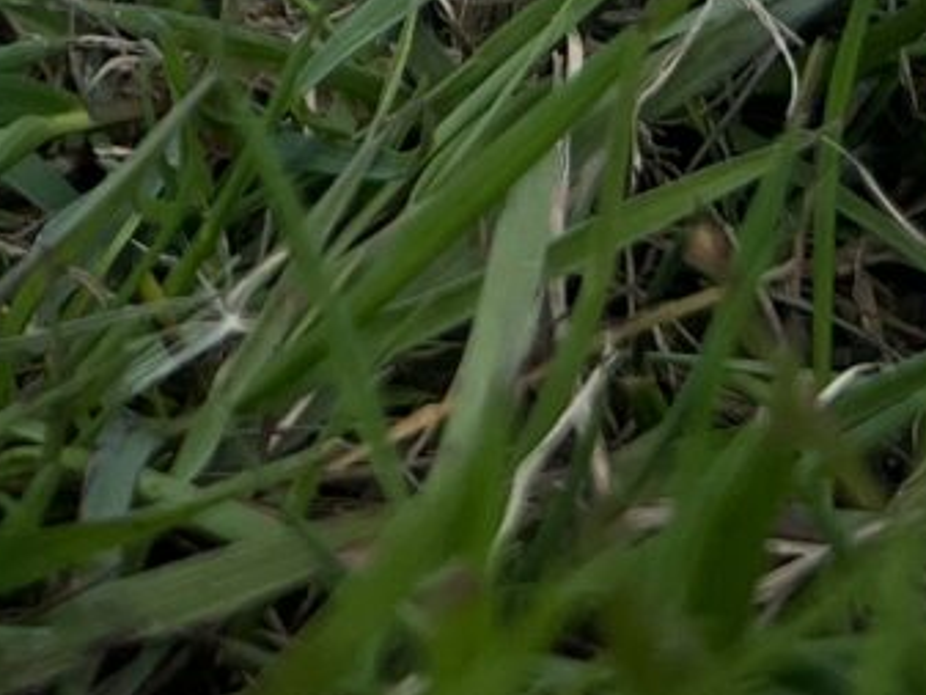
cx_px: -879
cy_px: -1395
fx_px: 4228
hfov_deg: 11.4
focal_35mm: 158
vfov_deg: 8.0
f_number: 1.5
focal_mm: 5.7
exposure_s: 1/3356
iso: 50
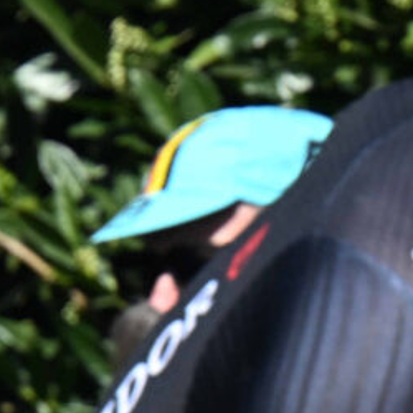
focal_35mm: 973
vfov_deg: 1.8
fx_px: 13134
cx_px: -1232
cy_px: 789
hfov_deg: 1.8
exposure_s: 1/1000
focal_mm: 140
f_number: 7.1
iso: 400
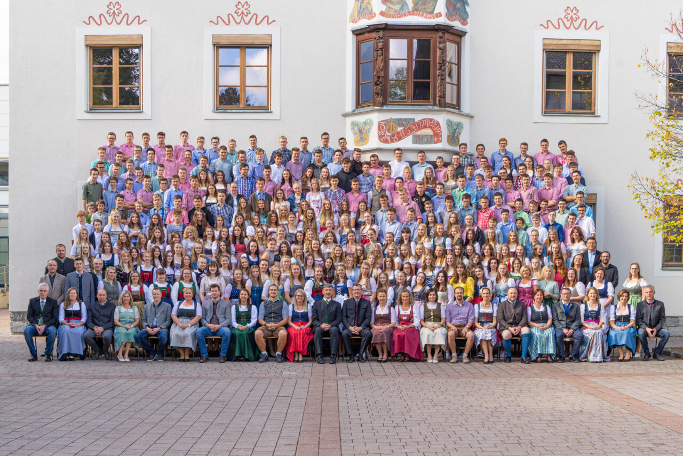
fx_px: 854
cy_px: 228
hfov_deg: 43.6
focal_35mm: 45
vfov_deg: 29.9
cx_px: 342
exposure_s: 1/100
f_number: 6.3
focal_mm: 45
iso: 100
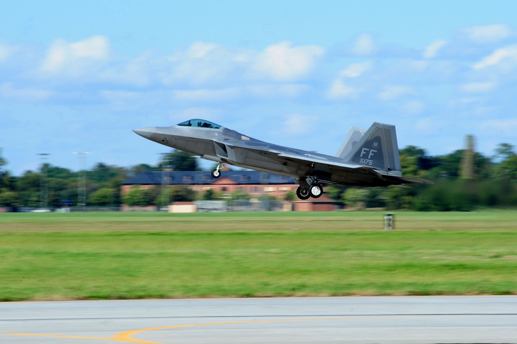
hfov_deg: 10.3
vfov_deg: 6.9
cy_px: 172
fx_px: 2870
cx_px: 258
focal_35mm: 200
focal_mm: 200
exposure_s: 1/160
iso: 400
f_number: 20
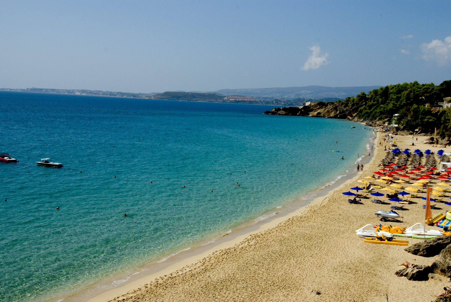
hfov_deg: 42.3
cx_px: 226
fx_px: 583
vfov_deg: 29.0
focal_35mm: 46
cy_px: 151
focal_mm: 31
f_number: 8
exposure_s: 1/750
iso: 200
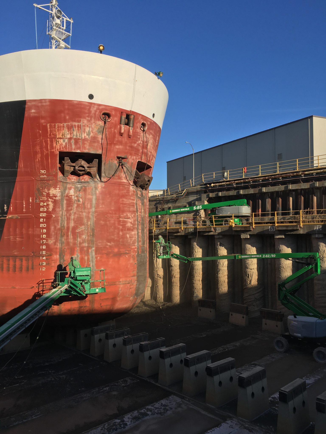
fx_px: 364
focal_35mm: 29
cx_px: 163
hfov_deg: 48.2
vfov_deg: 61.7
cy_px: 217
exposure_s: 1/1709
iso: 25
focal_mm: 4.15
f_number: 2.2
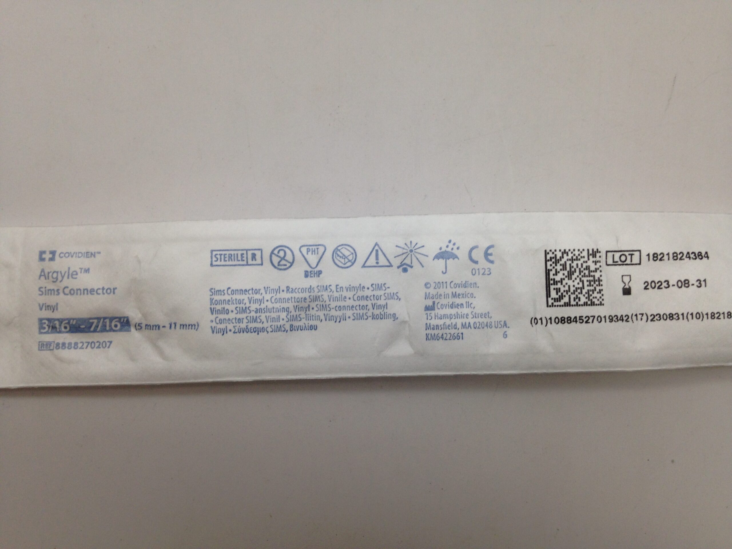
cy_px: 274
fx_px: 698
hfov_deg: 55.4
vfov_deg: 42.9
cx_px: 366
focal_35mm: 33
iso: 50
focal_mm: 4.12
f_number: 2.4
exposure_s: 1/60
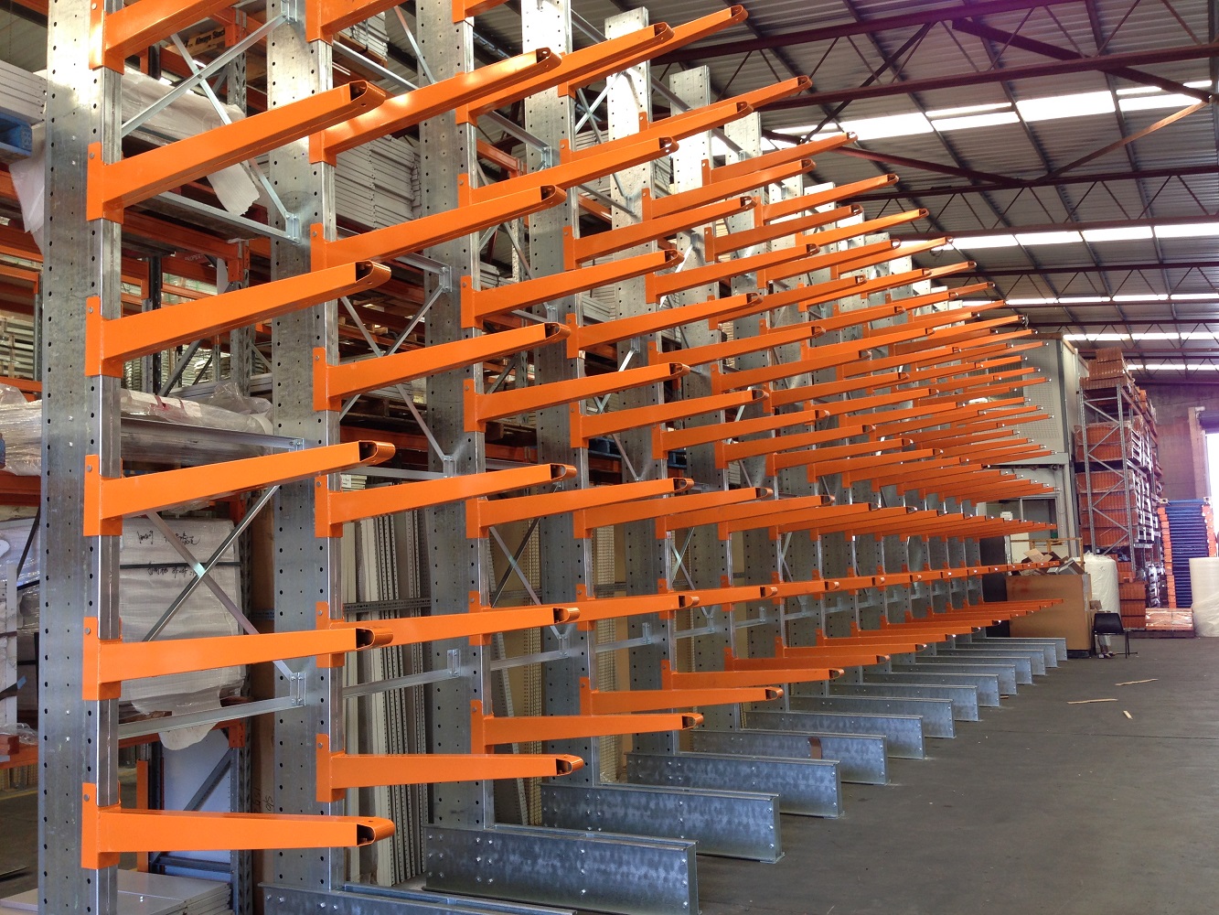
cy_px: 458
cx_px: 610
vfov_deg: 43.0
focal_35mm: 33
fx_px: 1162
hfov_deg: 55.3
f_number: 2.4
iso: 50
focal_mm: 4.12
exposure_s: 1/40
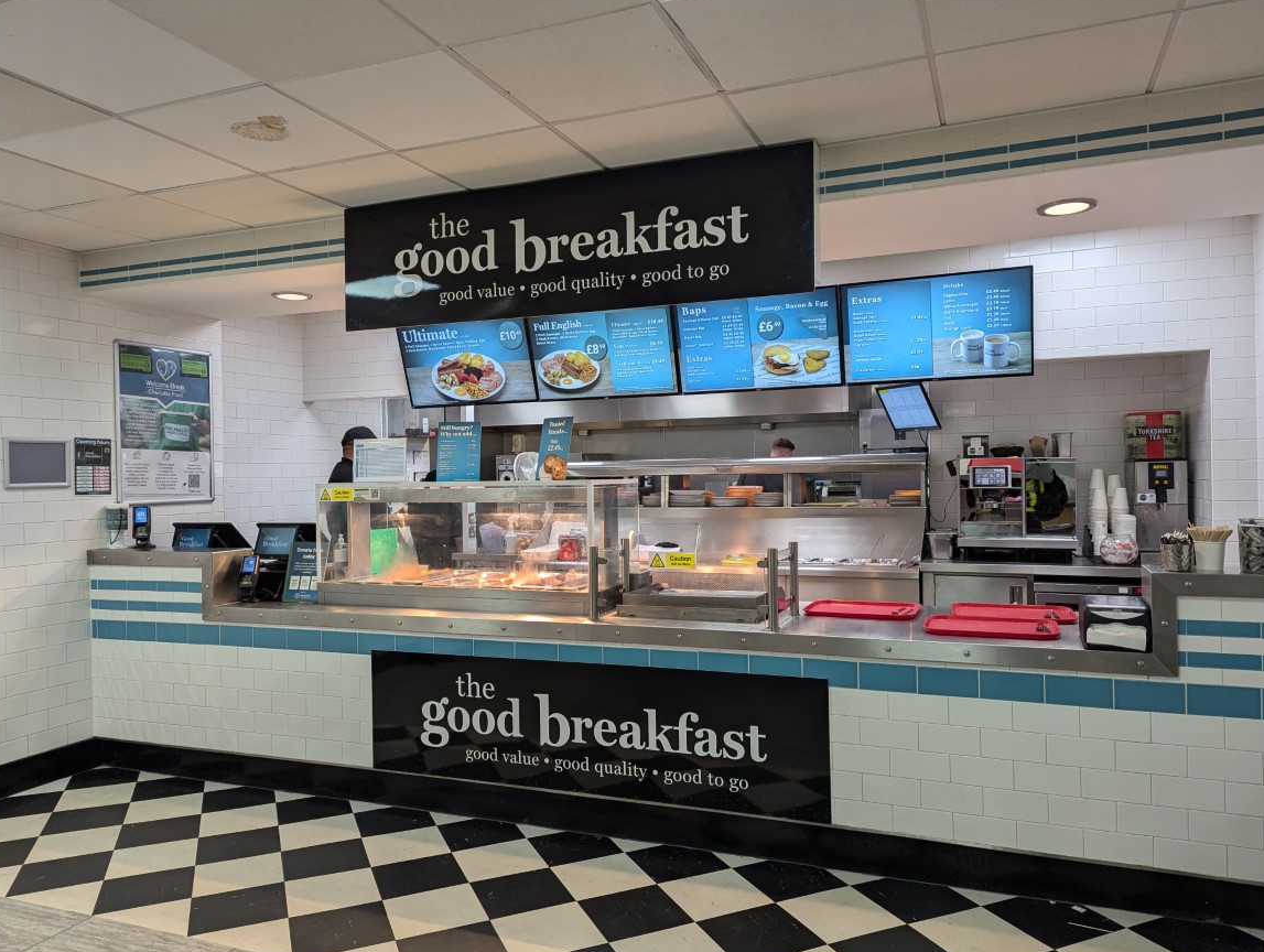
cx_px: 630
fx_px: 914
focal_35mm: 25
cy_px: 488
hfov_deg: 69.3
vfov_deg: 55.0
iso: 100
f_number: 1.85
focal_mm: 6.81
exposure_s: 1/100
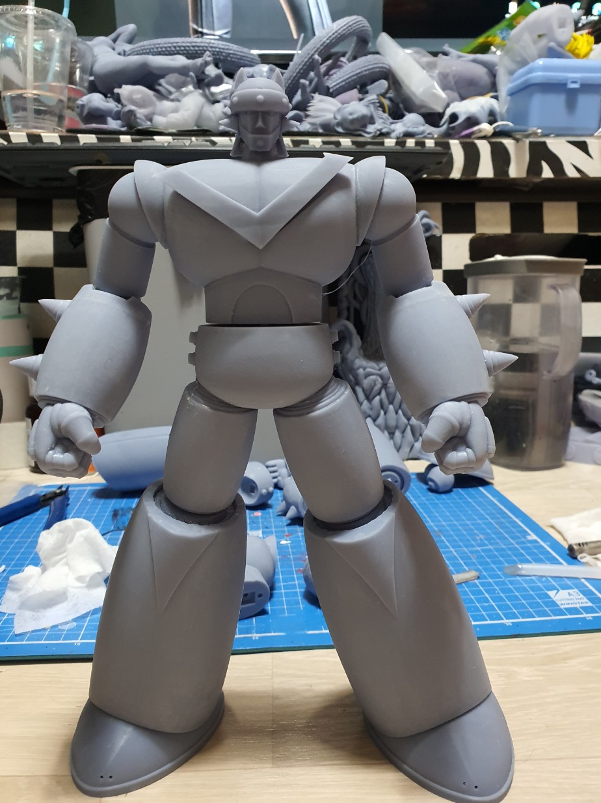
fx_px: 625
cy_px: 407
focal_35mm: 27
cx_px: 291
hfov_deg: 51.3
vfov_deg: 65.3
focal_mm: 4.3
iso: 500
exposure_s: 1/40
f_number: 2.4
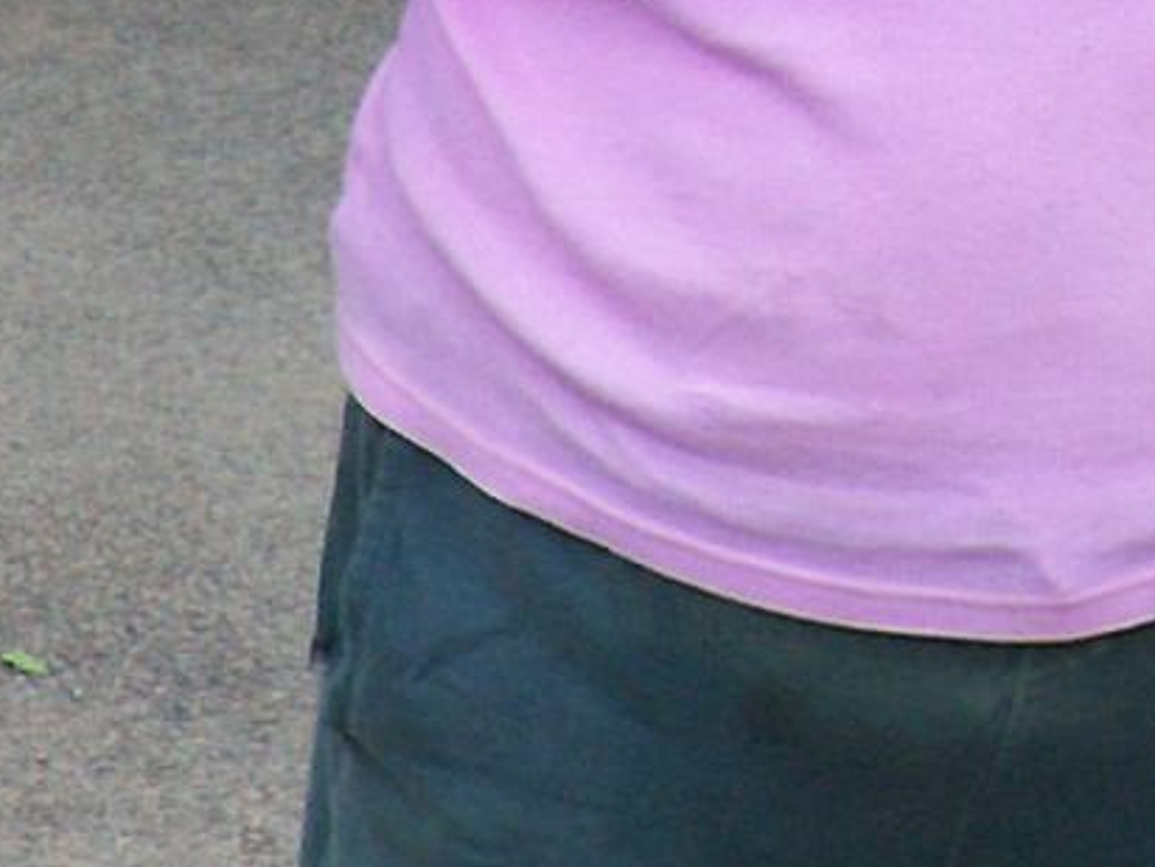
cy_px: 2045
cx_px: -603
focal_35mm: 169
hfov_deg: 11.2
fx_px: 5639
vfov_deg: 8.1
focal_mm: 5.6
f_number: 2.7
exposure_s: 1/96.3
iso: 80
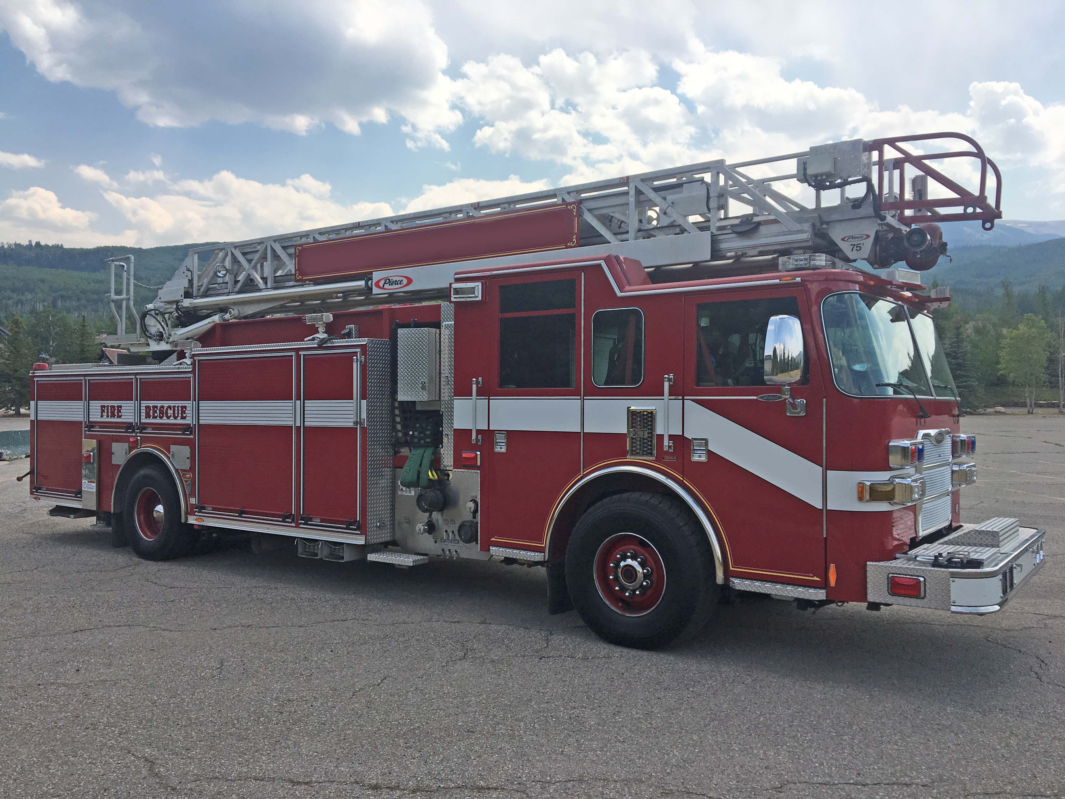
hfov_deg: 61.7
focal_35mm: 29
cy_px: 400
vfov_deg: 48.2
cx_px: 532
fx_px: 892
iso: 25
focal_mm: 4.15
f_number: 2.2
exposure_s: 1/1876
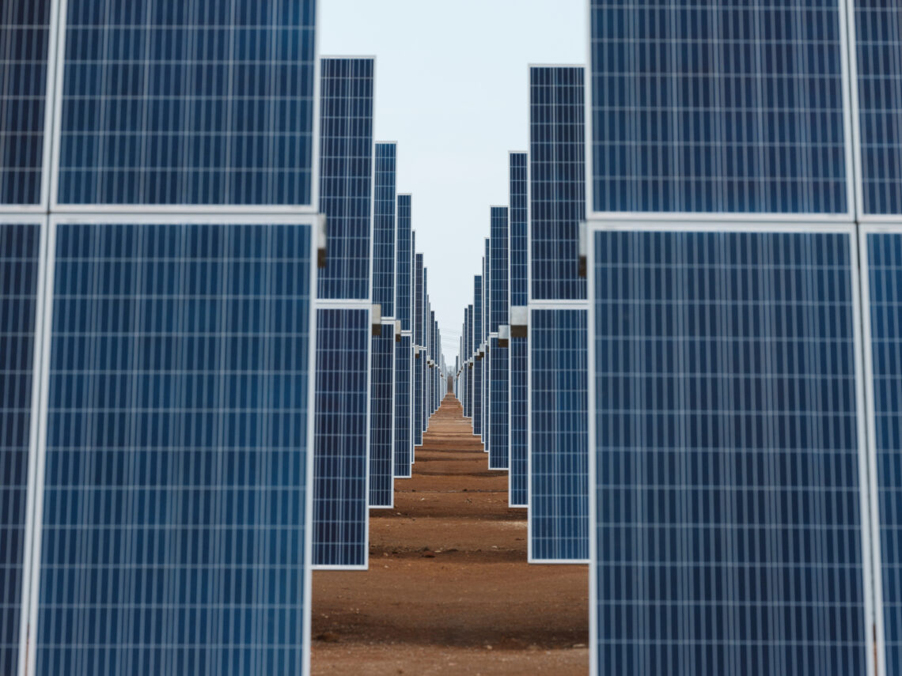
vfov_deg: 7.5
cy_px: 338
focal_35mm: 198
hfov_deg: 10.0
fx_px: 5159
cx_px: 451
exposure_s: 1/500
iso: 400
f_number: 10
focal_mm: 250
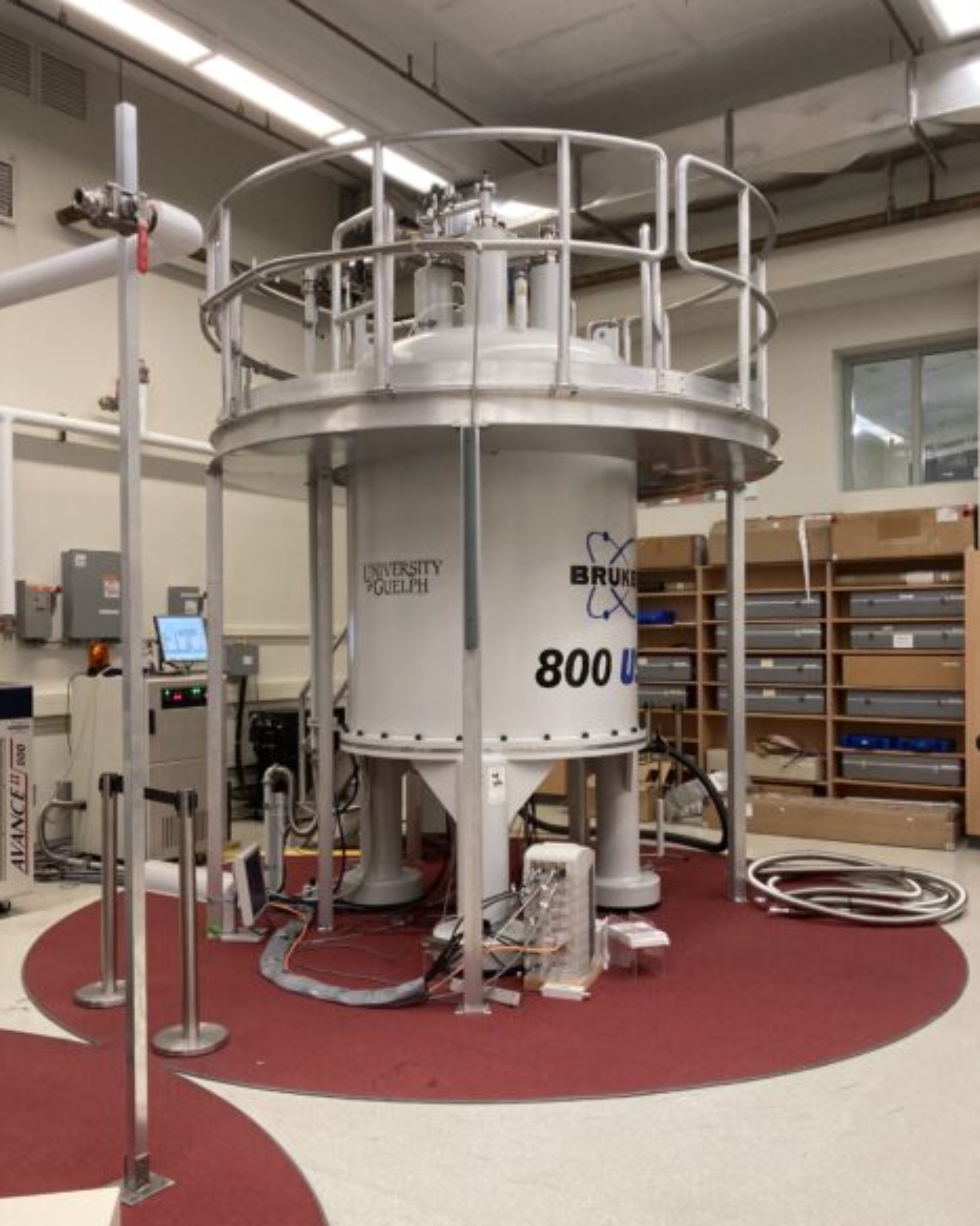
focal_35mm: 30
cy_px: 633
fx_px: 1088
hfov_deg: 48.5
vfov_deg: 58.8
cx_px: 501
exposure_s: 1/60
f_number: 1.8
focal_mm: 3.99
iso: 160
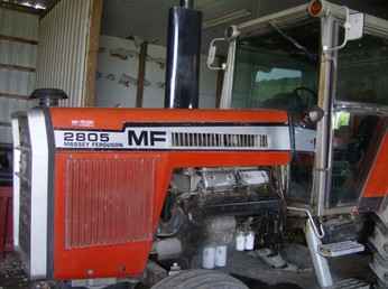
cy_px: 144
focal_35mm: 36
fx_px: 403
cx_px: 194
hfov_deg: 51.4
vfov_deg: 39.5
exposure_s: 1/60
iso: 200
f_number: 2.8
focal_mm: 6
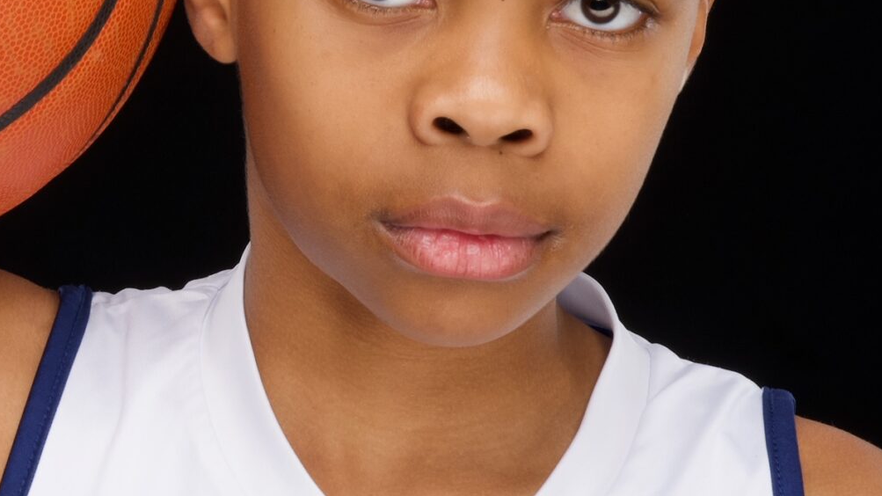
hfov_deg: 11.4
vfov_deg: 6.5
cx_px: 91
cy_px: 204
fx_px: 4373
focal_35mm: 187
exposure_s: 1/160
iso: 250
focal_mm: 70
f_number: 20
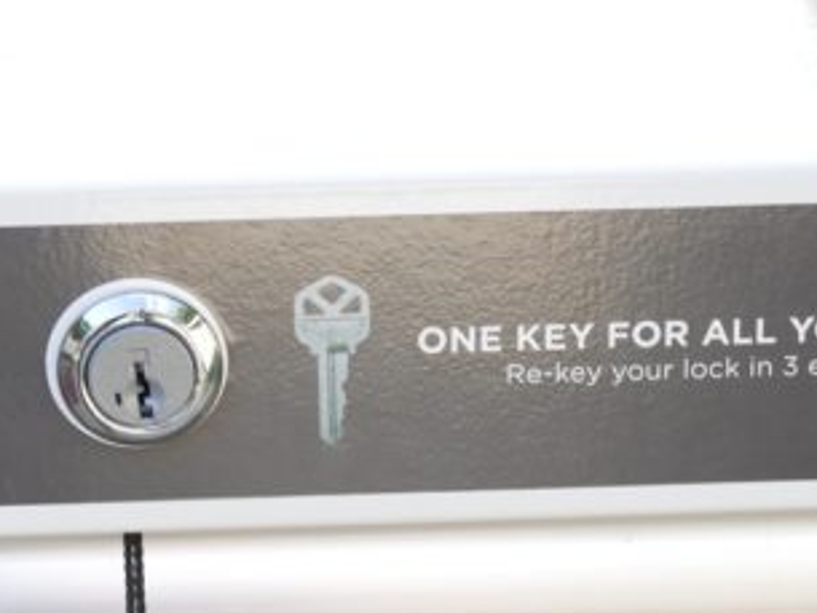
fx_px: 5289
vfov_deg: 6.6
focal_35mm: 224
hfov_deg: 8.8
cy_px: 485
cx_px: 402
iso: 500
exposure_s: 1/160
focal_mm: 61
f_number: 5.2
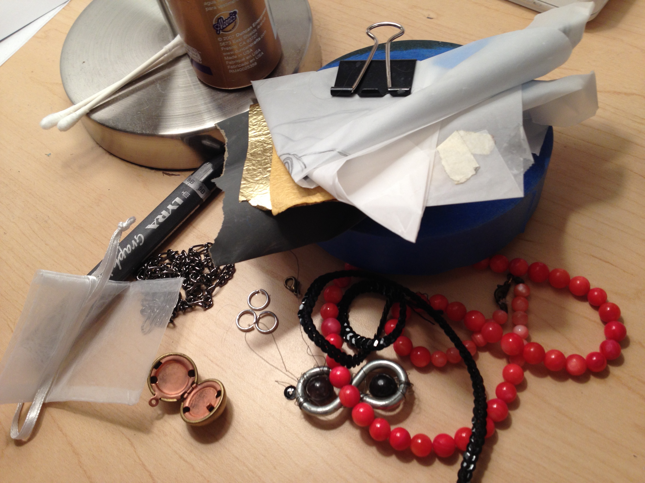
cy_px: 242
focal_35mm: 35
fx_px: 652
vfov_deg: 40.7
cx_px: 322
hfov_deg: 52.6
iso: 64
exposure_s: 1/30
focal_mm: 4.28
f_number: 2.4
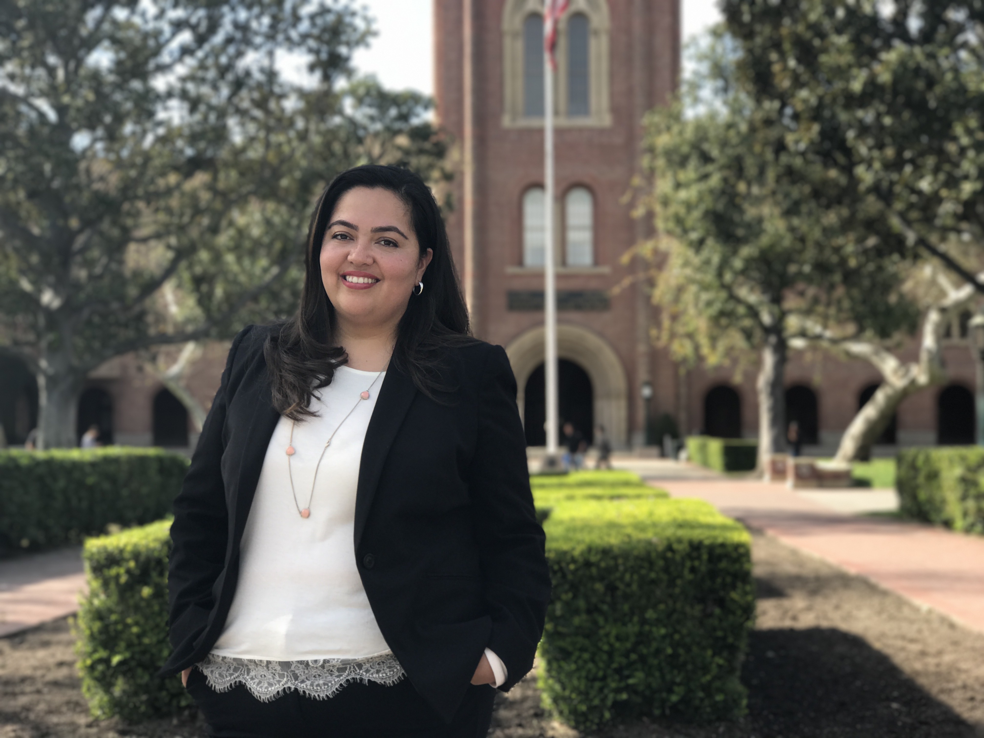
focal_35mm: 57
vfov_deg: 25.7
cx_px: 492
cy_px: 369
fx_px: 1620
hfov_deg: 33.8
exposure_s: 1/241
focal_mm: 6.6
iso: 20
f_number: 2.8
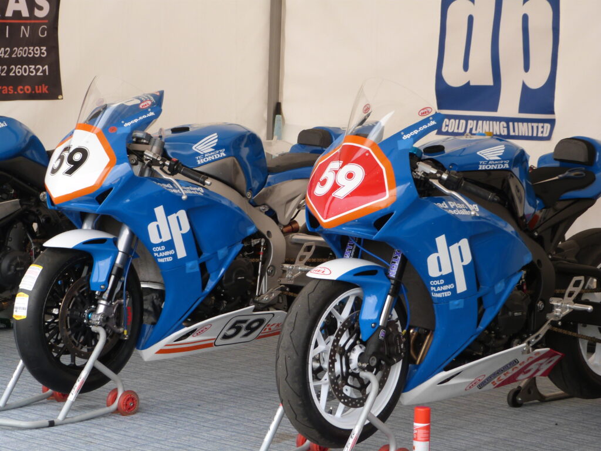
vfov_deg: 14.8
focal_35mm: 100
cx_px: 300
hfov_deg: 19.6
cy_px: 226
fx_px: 1736
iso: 100
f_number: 4
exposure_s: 1/100
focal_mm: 18.2
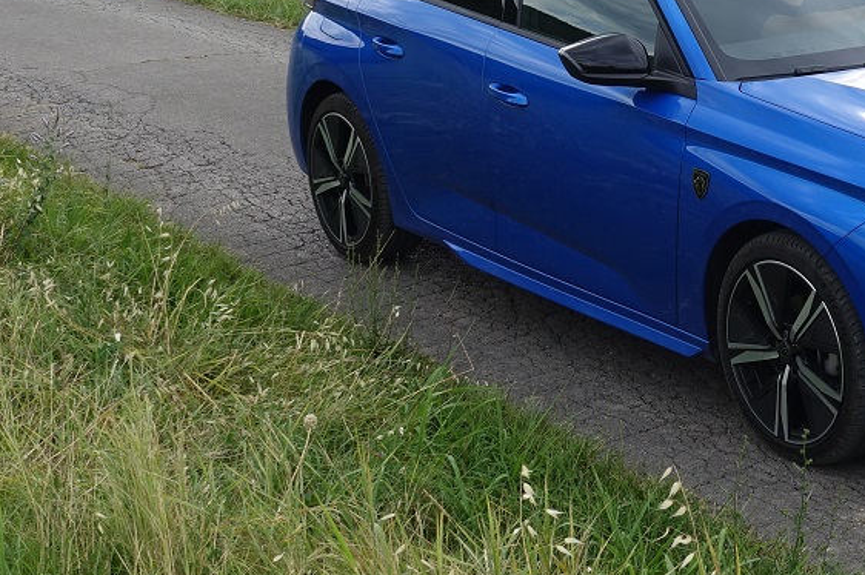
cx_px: 714
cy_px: 116
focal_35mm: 82
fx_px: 1969
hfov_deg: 24.3
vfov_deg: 16.5
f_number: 5.6
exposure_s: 1/160
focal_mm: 13.34
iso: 125
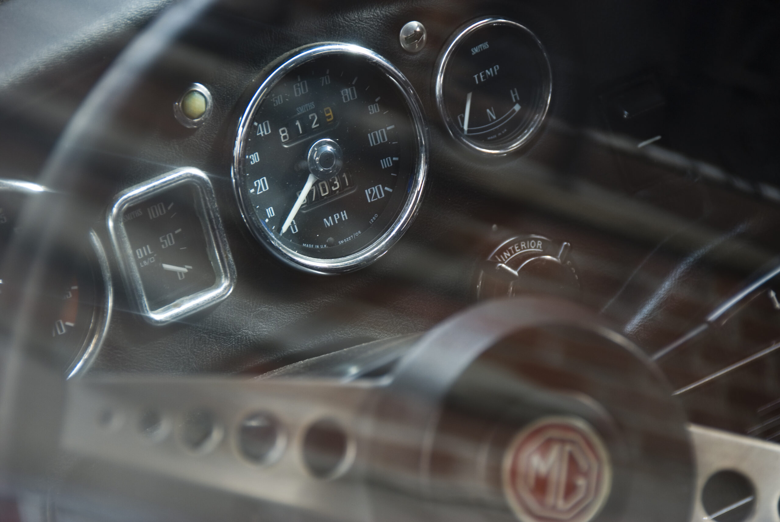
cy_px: 261
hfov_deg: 9.1
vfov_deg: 6.1
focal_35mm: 225
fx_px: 4881
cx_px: 390
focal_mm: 150
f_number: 5.6
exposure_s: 1/15
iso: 100
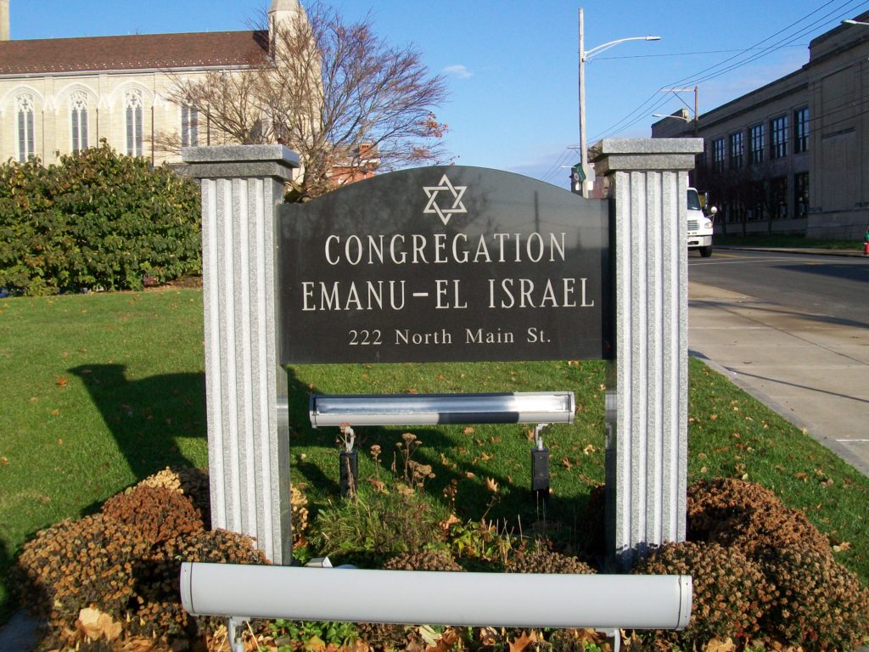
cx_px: 434
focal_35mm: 36
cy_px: 326
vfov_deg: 39.7
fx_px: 904
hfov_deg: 51.4
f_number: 4.8
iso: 64
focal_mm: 6
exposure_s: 1/320
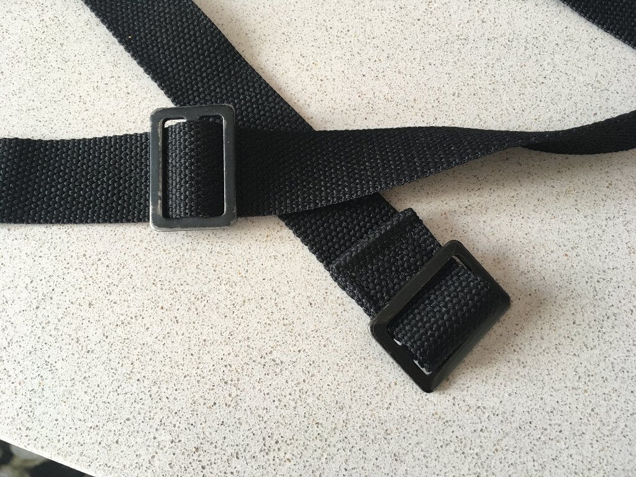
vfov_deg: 48.2
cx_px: 318
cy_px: 238
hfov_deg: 61.7
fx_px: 533
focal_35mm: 29
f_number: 2.2
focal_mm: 4.15
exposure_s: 1/33
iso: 100
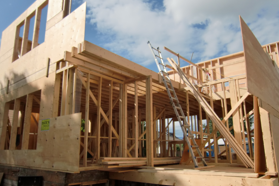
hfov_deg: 67.4
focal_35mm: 27
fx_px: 209
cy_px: 101
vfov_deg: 47.9
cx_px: 134
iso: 64
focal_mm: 4.3
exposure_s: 1/320
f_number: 7.5
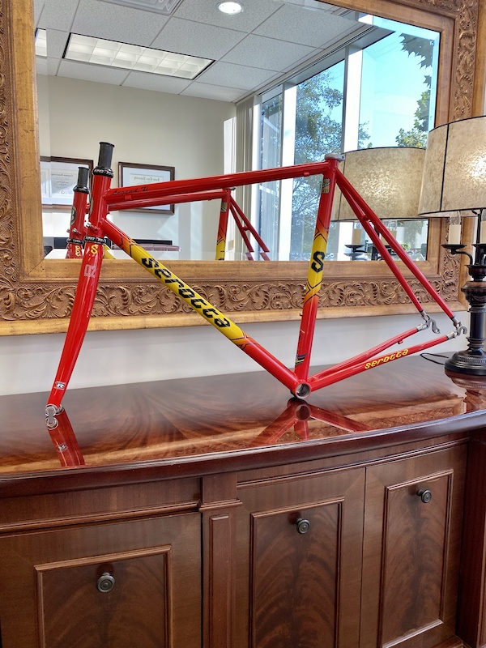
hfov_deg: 53.1
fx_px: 487
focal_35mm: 26
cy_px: 324
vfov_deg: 67.3
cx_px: 243
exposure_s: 1/120
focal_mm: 4.25
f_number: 1.8
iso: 80
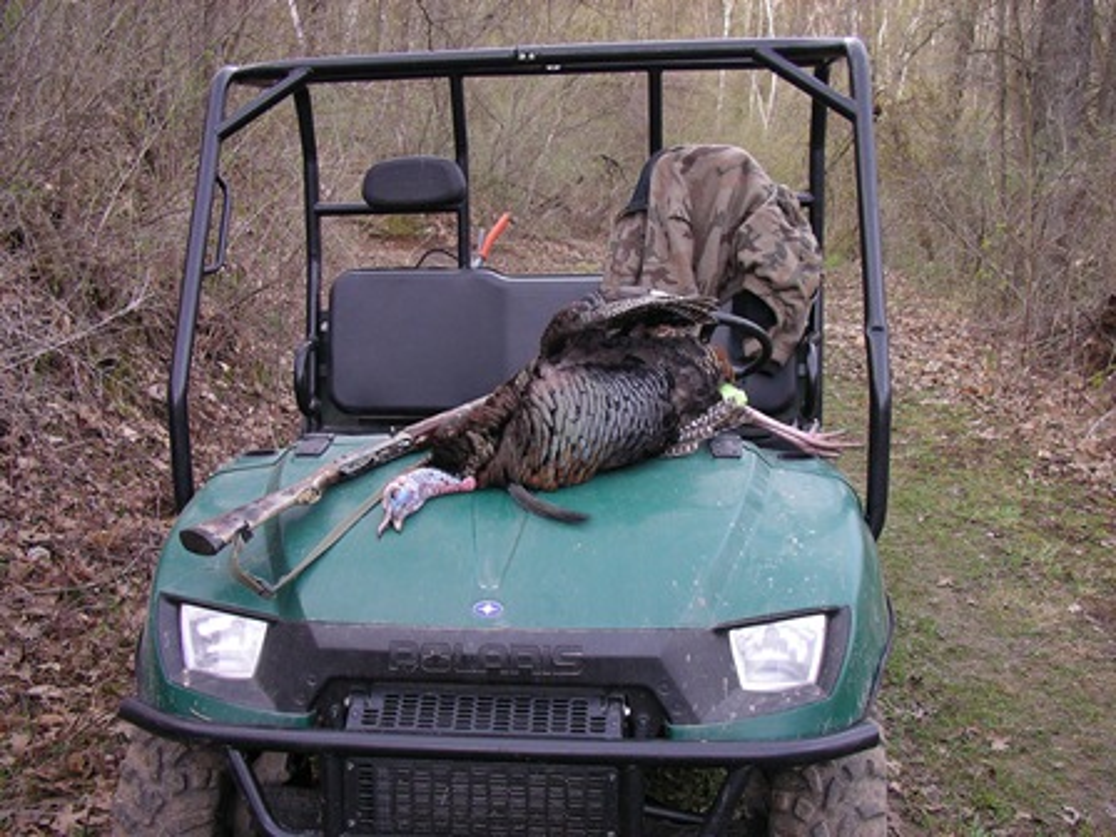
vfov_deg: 38.7
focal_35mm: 37
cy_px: 418
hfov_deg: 50.1
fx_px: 1193
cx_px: 558
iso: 64
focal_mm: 5.7
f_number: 2.8
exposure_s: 1/100
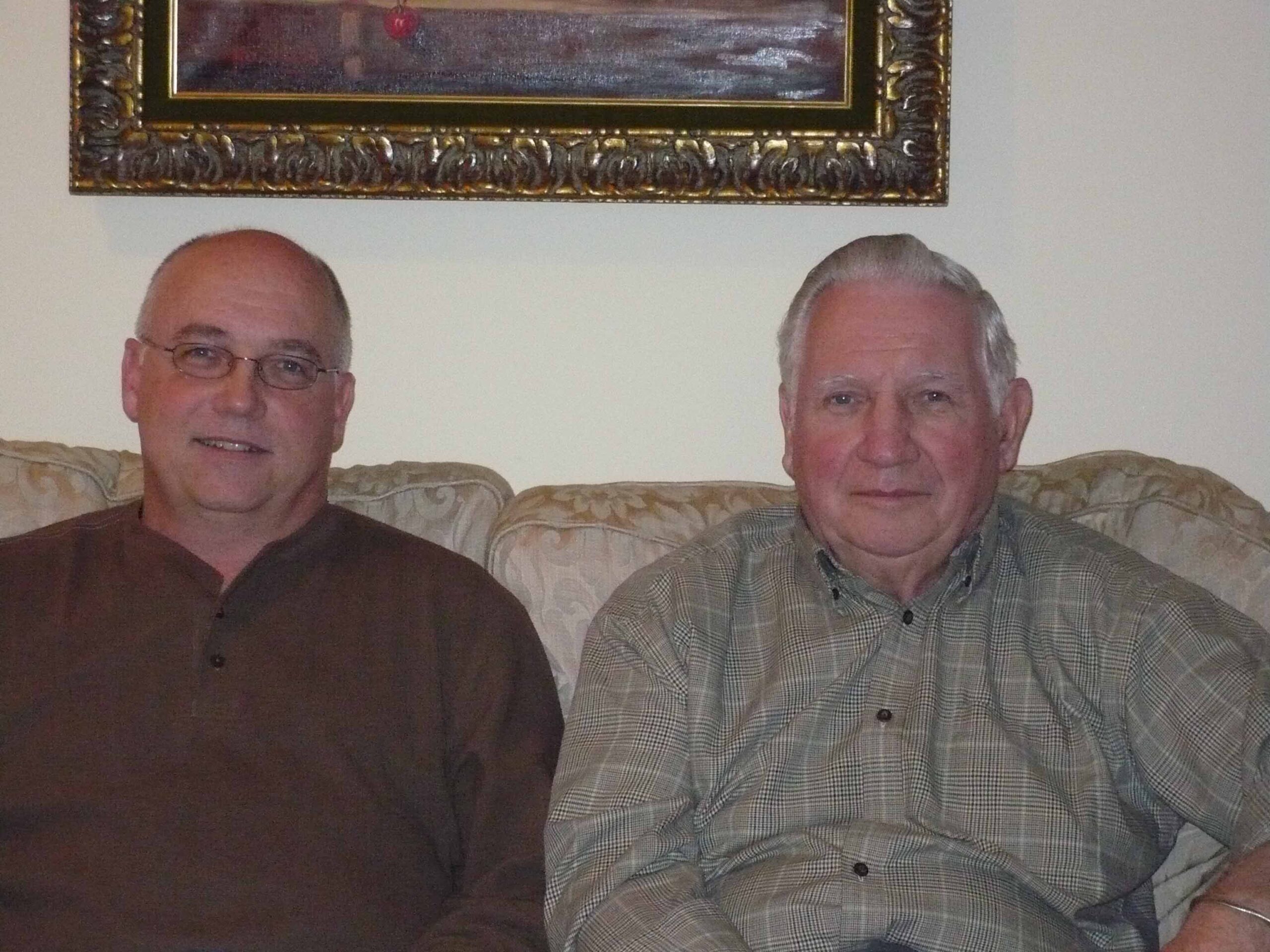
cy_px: 476
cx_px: 635
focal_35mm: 105
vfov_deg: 14.1
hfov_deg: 18.7
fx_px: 3852
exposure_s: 1/30
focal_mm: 17.4
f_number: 5
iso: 640
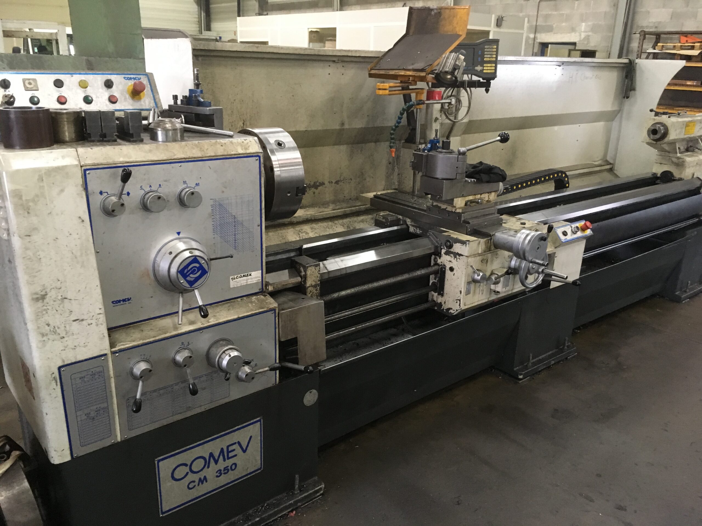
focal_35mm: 29
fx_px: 588
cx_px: 351
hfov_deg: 61.7
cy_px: 263
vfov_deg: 48.2
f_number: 2.2
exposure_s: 1/17
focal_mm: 4.15
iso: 200
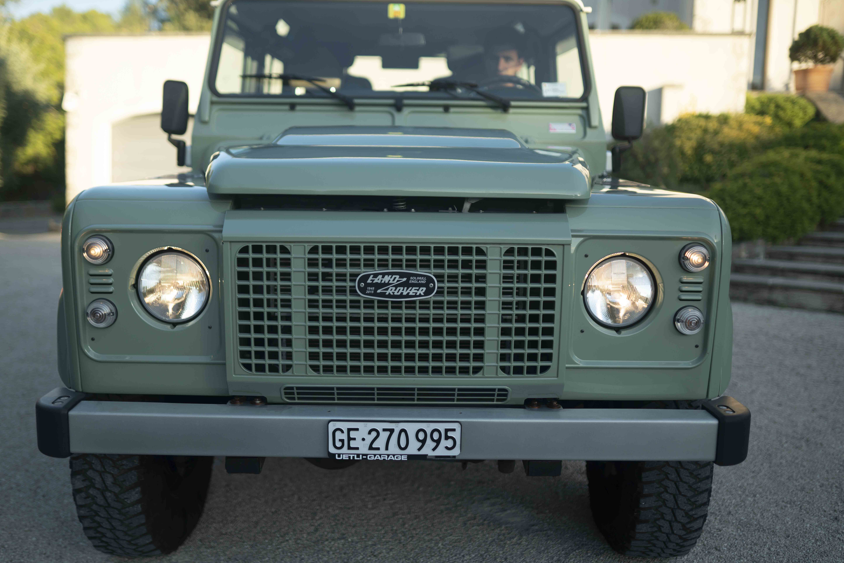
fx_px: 844
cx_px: 413
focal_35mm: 36
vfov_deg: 36.9
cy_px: 285
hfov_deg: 53.1
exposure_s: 1/400
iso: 100
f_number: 1.4
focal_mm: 35
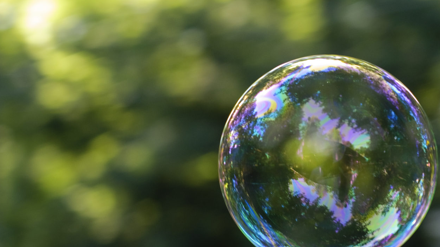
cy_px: 144
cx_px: 287
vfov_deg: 9.5
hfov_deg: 16.7
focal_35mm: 128
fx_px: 1493
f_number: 4
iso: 400
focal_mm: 50
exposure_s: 1/60
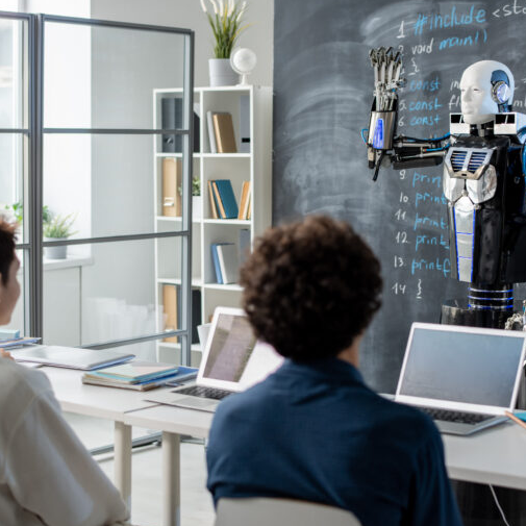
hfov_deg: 23.0
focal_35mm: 75
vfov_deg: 23.1
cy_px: 262
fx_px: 1289
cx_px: 299
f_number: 3.2
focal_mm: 58
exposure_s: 1/160
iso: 500
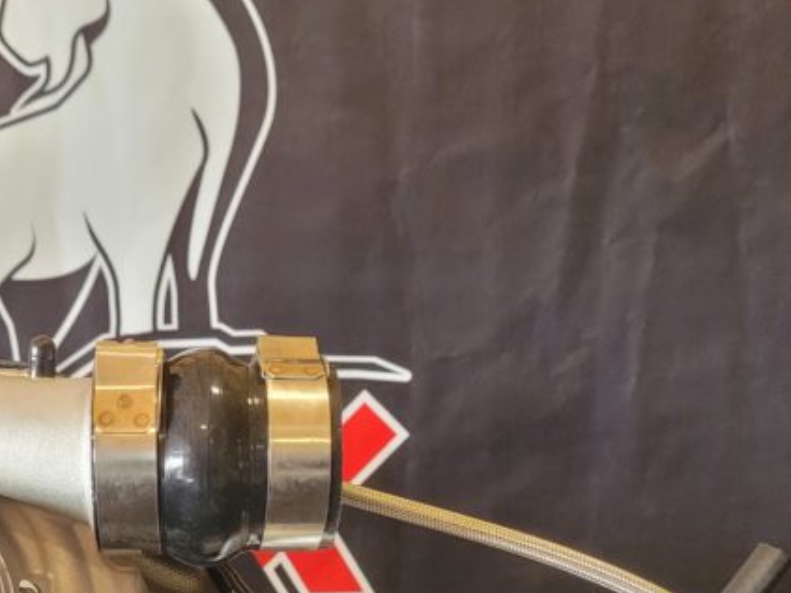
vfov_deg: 22.3
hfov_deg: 30.1
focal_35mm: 63
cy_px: 610
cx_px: 170
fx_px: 1439
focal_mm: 5
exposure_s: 1/119
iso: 320
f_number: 1.8
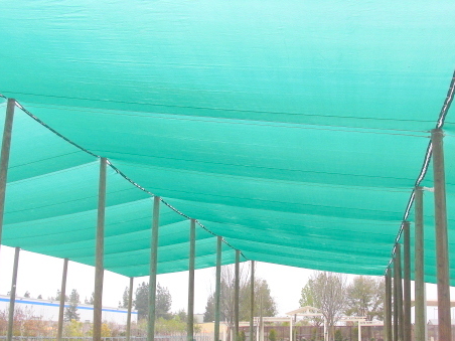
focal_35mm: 51
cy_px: 215
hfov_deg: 37.4
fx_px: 670
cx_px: 267
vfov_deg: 28.4
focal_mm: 6.3
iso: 50
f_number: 2.8
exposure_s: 1/250
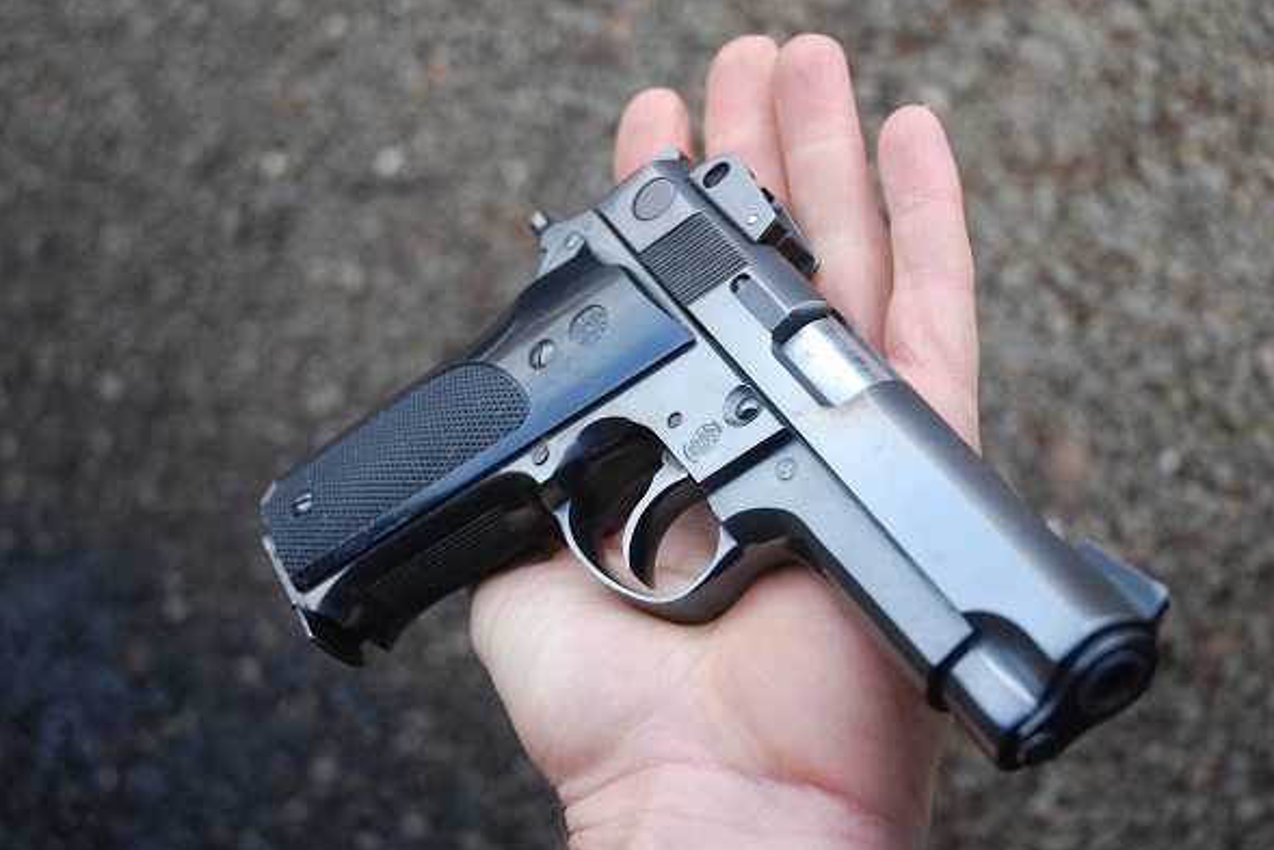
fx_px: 1841
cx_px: 645
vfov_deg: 26.0
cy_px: 429
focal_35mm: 52
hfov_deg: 38.2
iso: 200
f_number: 4.5
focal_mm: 34
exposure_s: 1/80
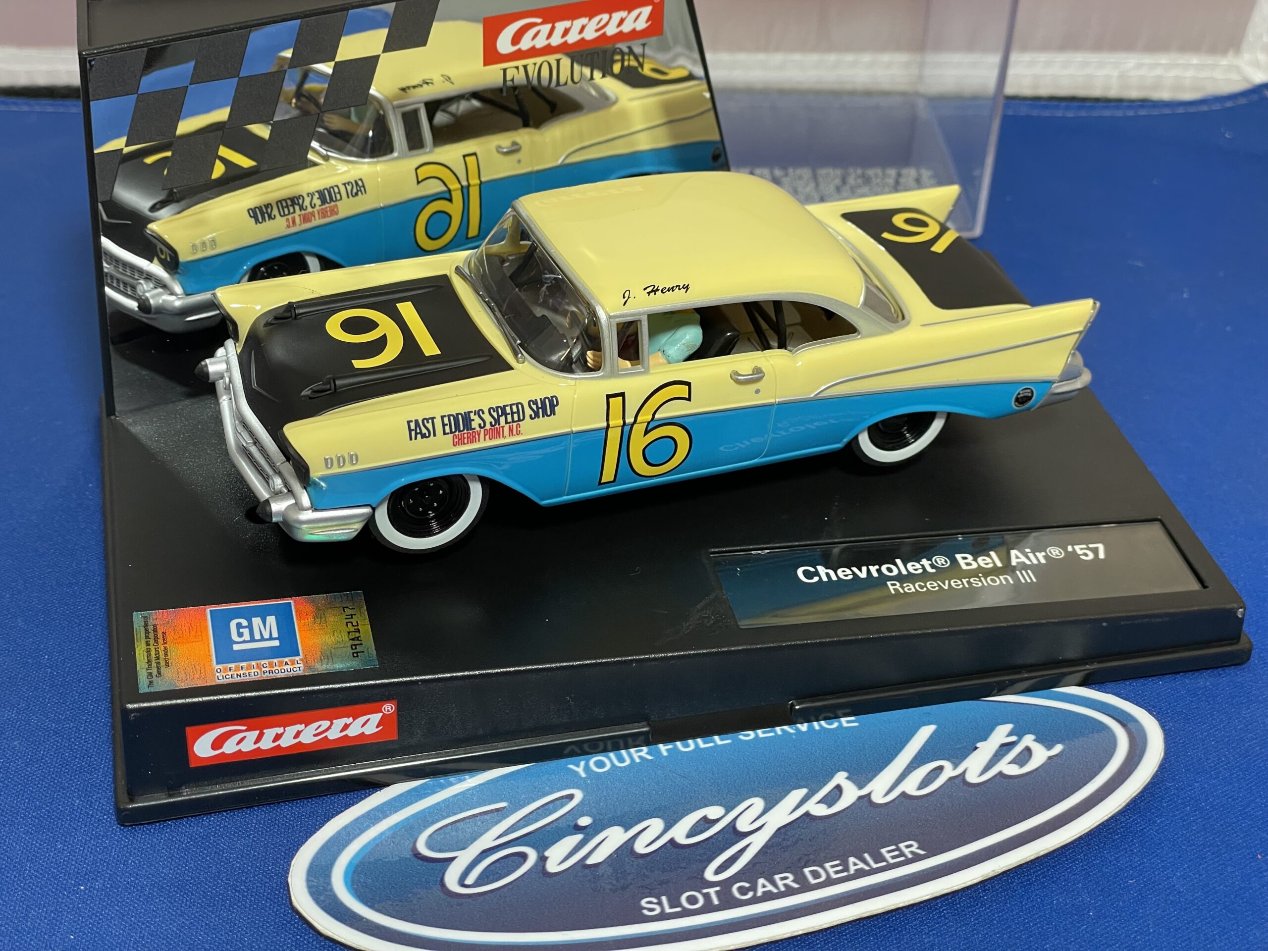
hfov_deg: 36.8
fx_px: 1905
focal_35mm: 52
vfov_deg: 28.0
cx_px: 634
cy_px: 476
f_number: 2
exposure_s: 1/60
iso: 160
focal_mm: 6
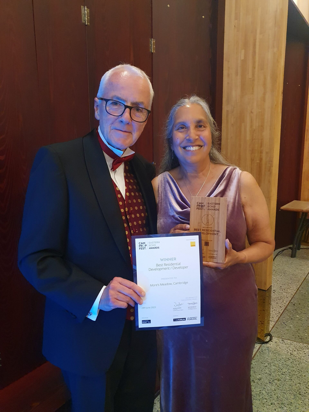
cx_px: 154
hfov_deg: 53.1
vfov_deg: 67.3
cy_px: 206
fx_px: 309
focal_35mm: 26
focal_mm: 4.32
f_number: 1.5
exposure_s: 1/50
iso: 640
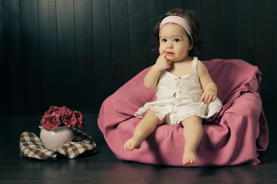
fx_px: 576
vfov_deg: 18.1
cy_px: 92
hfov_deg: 27.0
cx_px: 138
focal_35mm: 75
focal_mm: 50
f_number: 4
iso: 200
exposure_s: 1/160
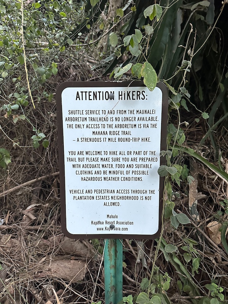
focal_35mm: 24
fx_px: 211
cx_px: 114
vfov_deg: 71.6
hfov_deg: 56.8
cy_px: 152
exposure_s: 1/57
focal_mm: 6.86
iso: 1000
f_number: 1.78
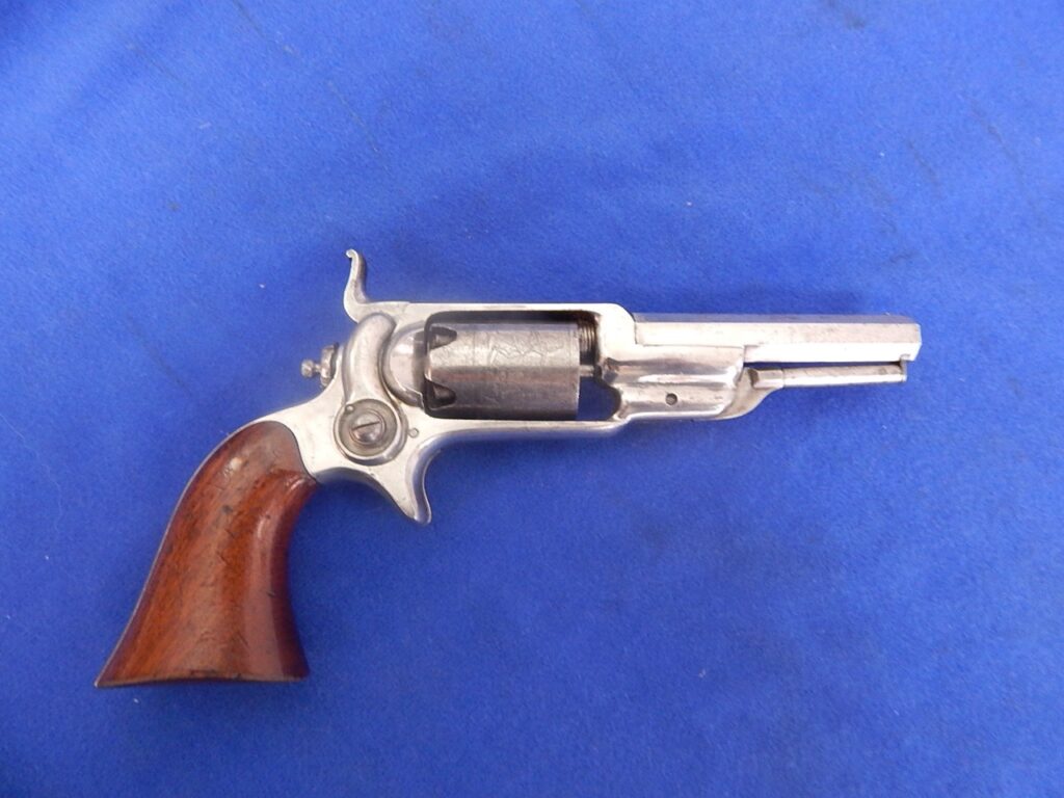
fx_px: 676
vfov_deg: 61.1
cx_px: 532
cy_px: 399
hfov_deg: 76.4
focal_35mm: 22
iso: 400
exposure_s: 1/10
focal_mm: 4
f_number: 3
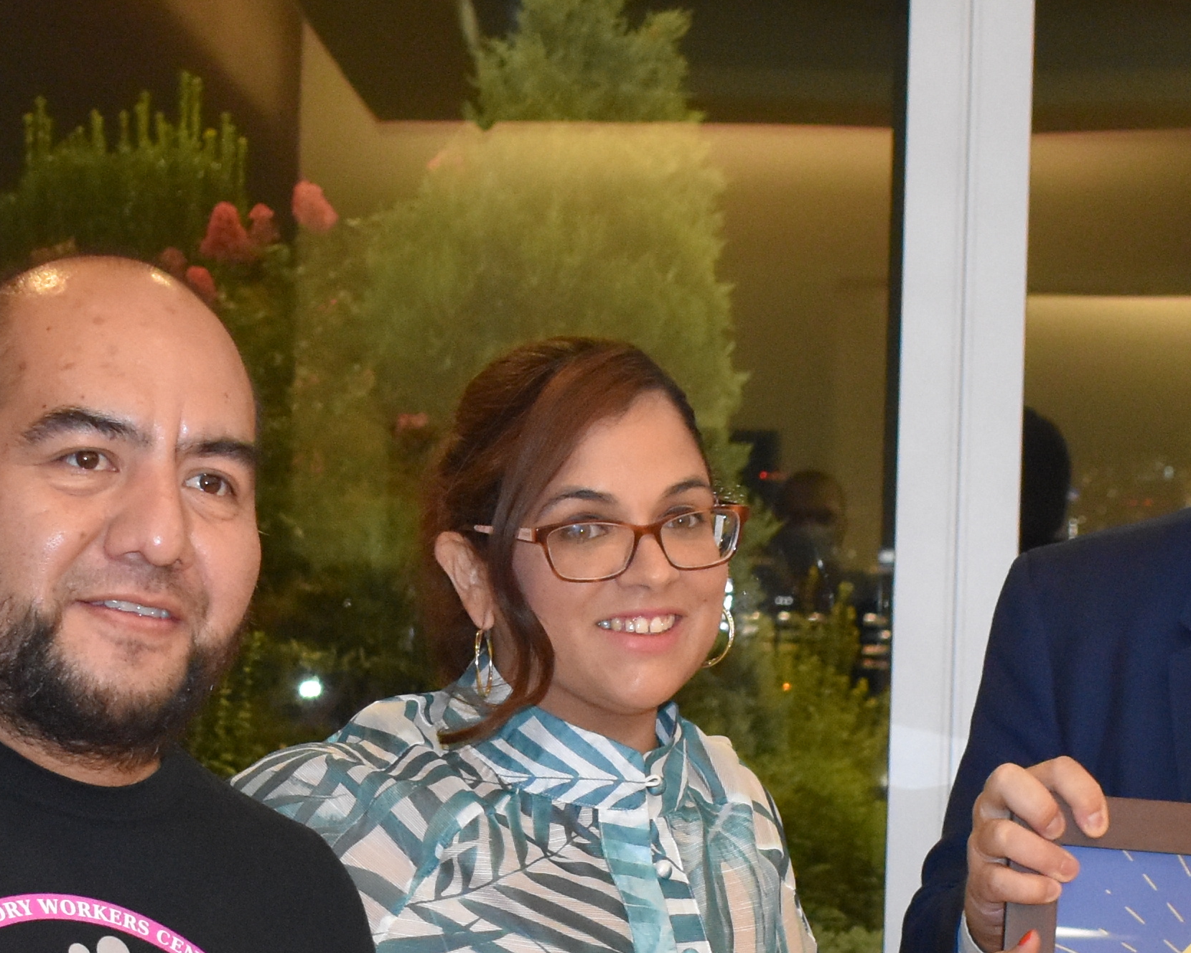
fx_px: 3948
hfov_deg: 17.2
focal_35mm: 112
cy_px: 1122
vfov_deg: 13.4
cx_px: 539
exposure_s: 1/100
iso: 1600
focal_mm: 22
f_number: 3.8
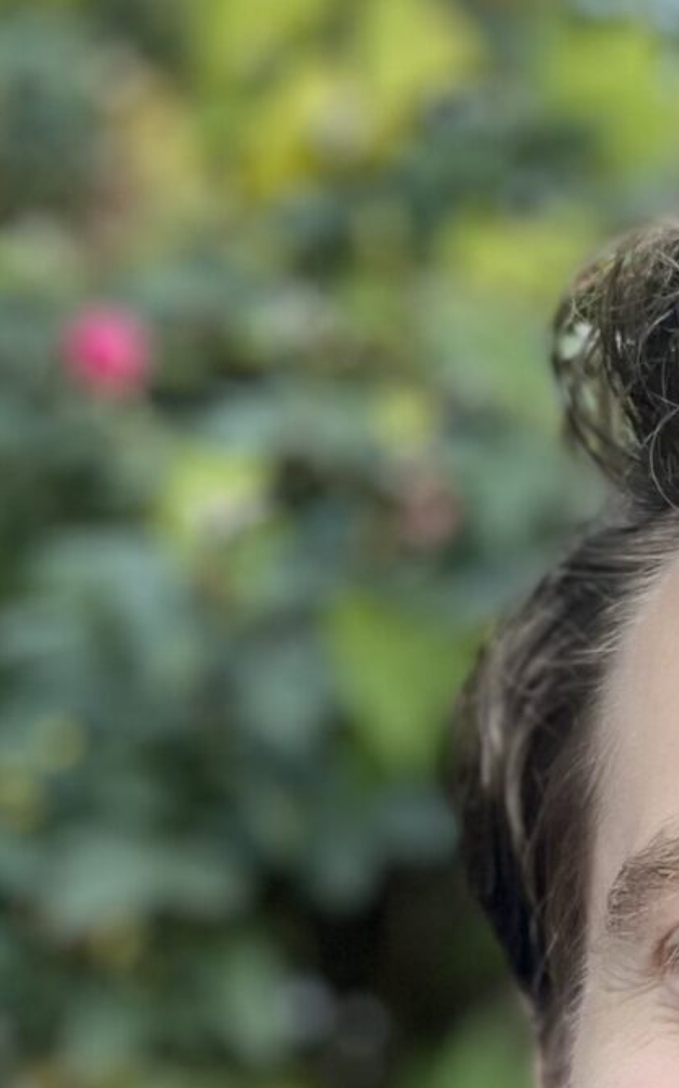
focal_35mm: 106
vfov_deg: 18.7
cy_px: 1279
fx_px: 3140
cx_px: 1092
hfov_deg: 11.7
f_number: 1.6
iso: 80
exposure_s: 1/122
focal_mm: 5.1
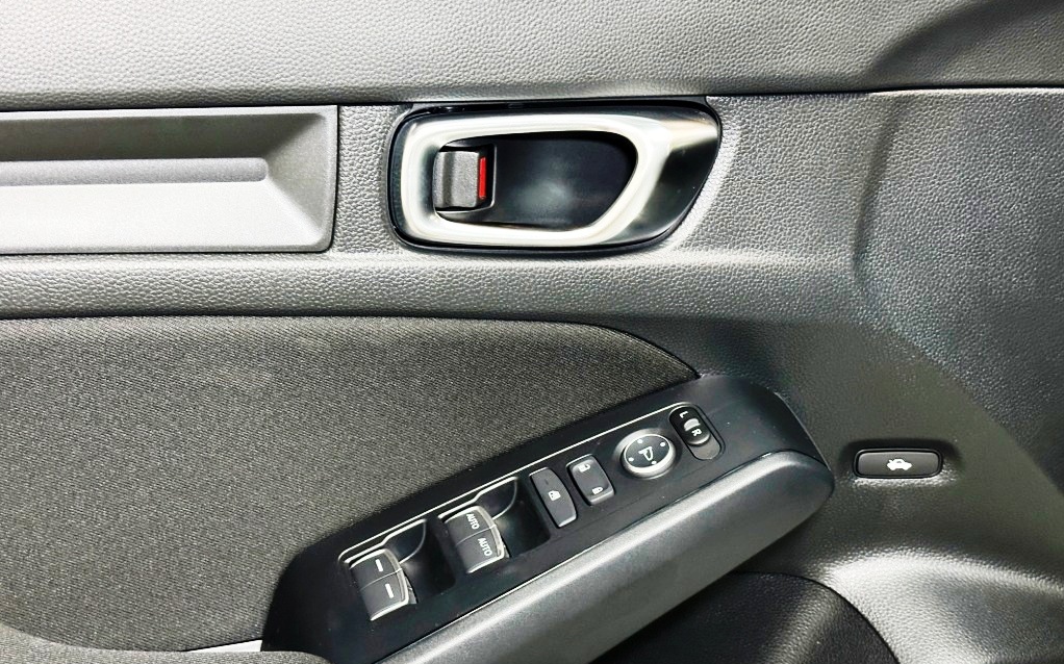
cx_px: 532
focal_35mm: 51
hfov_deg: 39.6
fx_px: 1478
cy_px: 379
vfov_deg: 25.3
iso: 640
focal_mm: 6.86
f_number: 1.78
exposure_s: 1/30
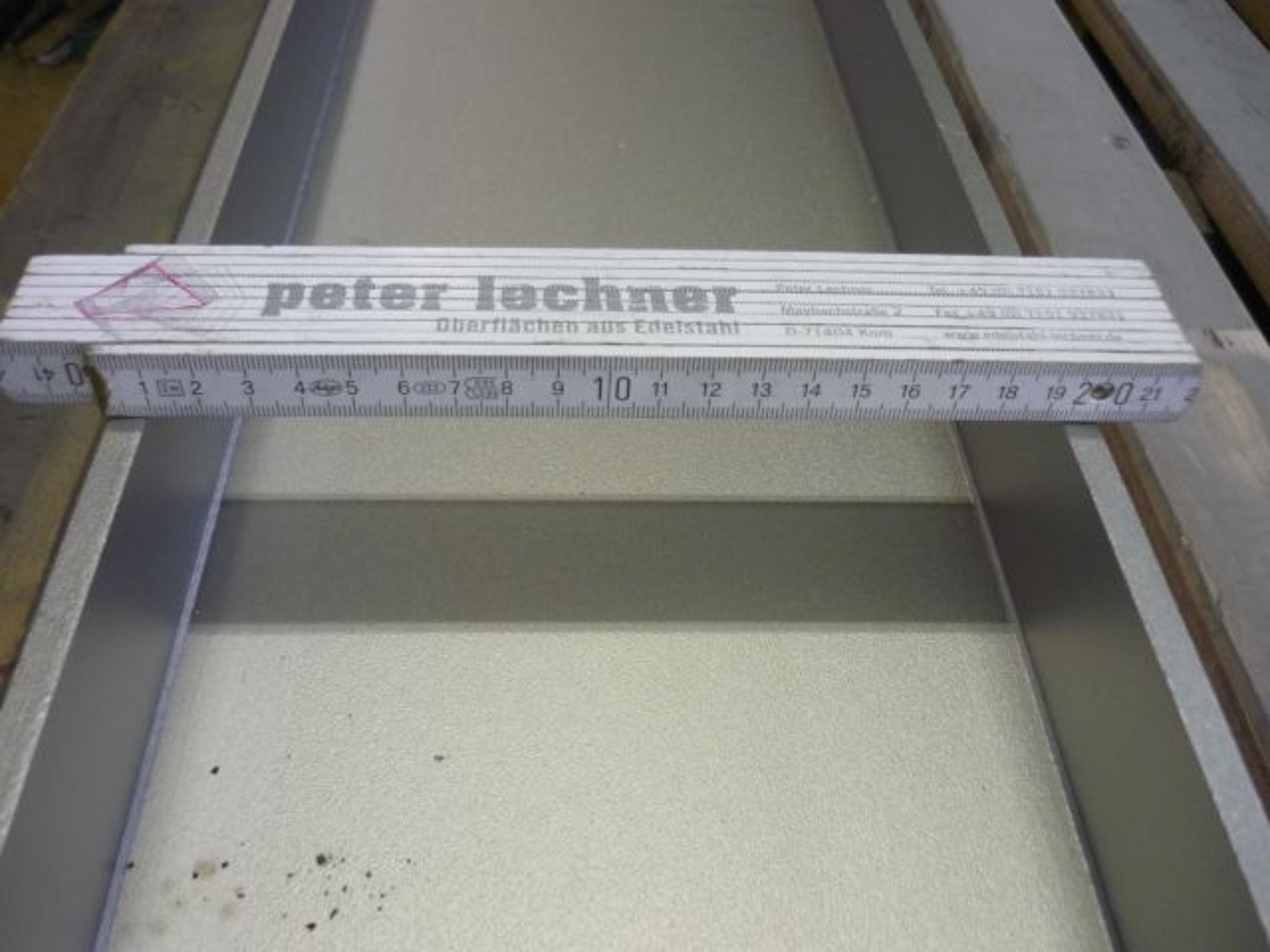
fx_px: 1211
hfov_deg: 55.4
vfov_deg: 42.9
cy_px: 476
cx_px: 635
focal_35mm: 33
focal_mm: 5.5
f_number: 2.8
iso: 320
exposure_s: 1/30
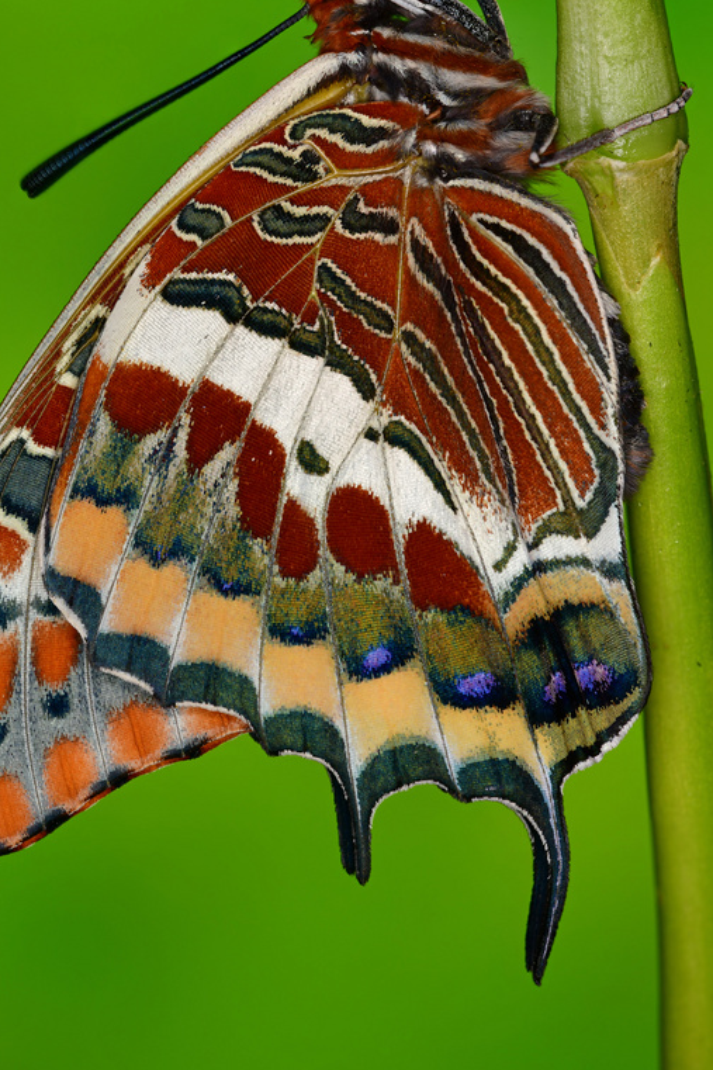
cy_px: 356
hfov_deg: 9.2
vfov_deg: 13.8
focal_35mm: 149
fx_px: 4428
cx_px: 339
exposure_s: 1/5
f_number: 16
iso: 160
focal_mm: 105
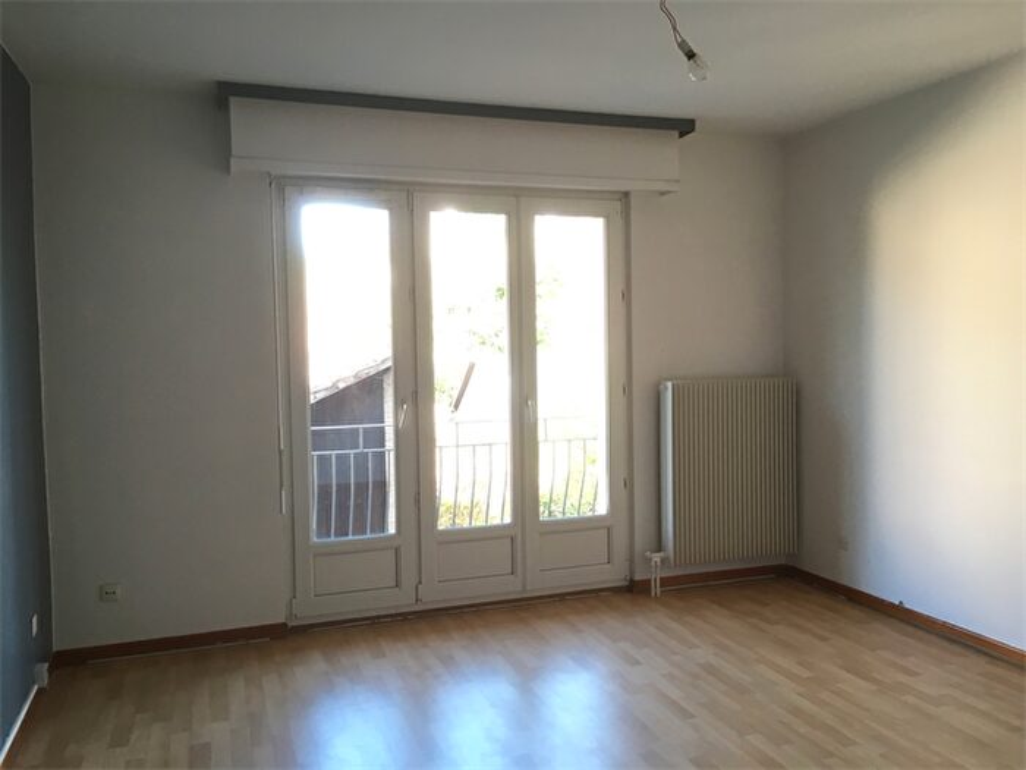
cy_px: 385
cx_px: 513
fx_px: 860
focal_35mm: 29
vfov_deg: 48.2
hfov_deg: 61.7
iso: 40
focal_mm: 4.15
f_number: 2.2
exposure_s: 1/33
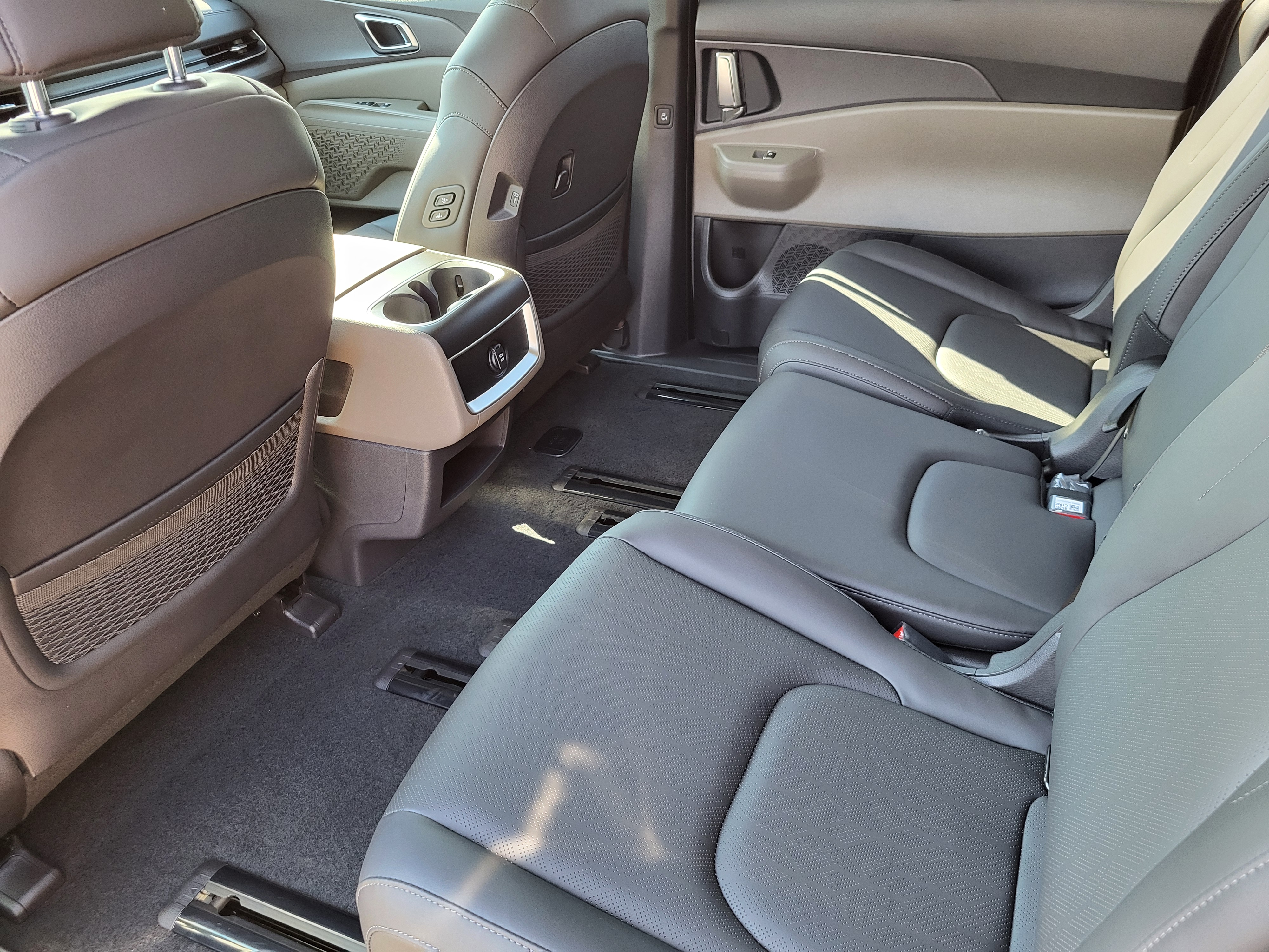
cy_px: 476
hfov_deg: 67.3
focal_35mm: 26
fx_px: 953
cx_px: 634
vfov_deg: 53.1
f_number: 1.8
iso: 320
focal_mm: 5.4
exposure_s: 1/120
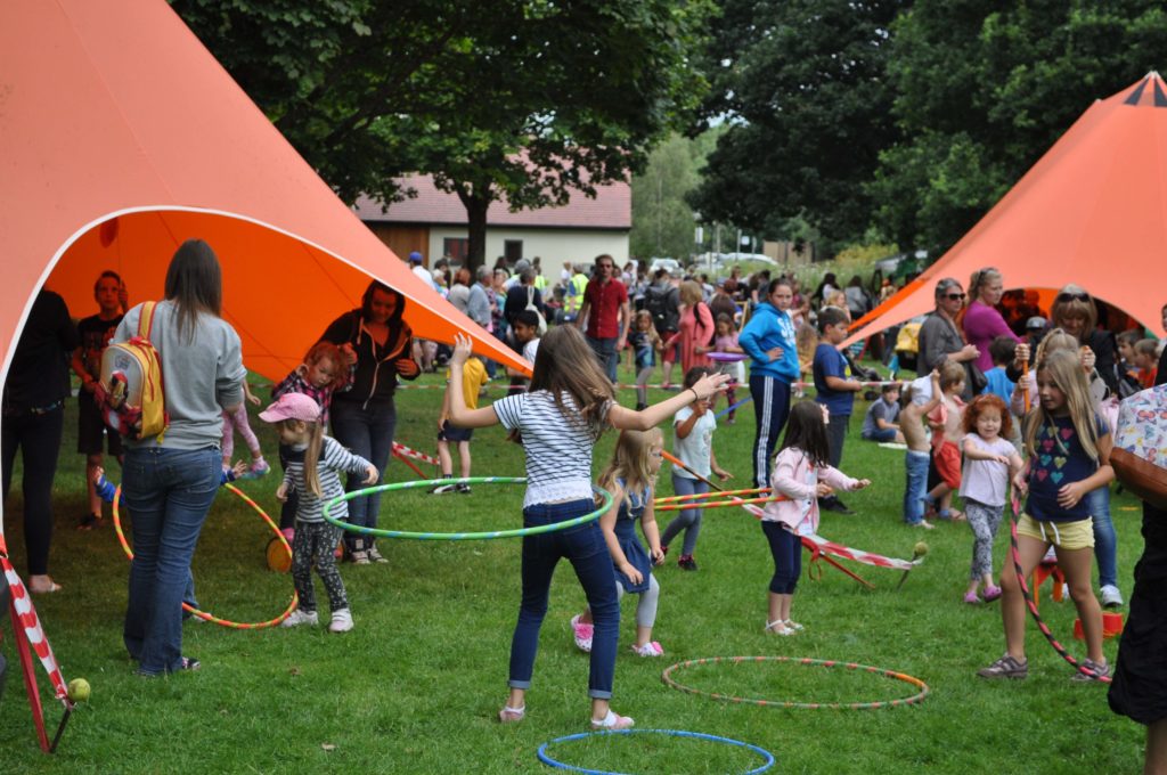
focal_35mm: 69
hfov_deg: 29.3
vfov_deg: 19.7
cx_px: 584
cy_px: 388
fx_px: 2234
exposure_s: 1/1000
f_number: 5.3
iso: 560
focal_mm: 46
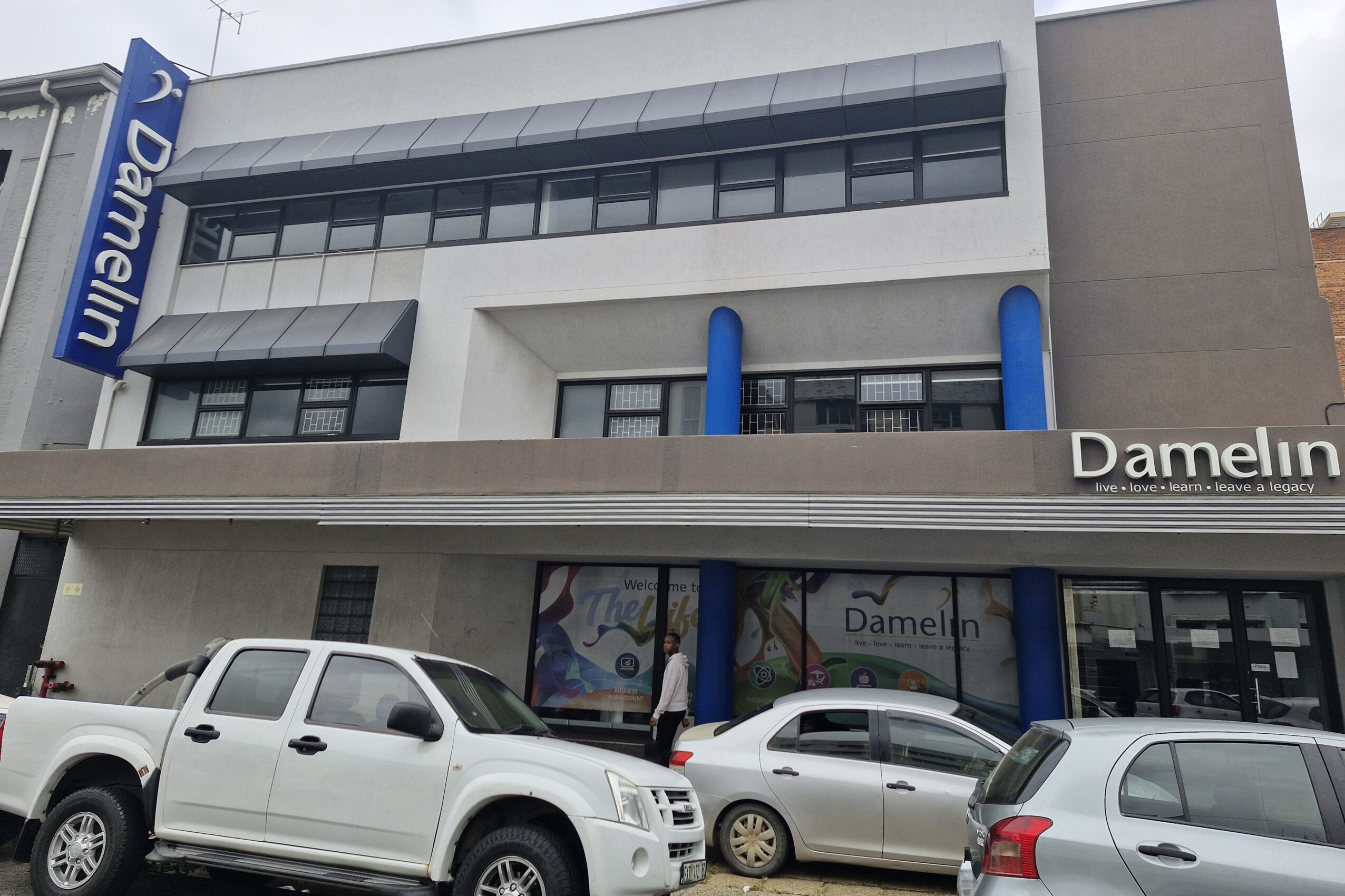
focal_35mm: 24
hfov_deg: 73.7
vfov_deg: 53.0
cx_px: 671
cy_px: 399
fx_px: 897
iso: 50
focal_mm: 5.54
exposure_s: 1/1044
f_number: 1.8
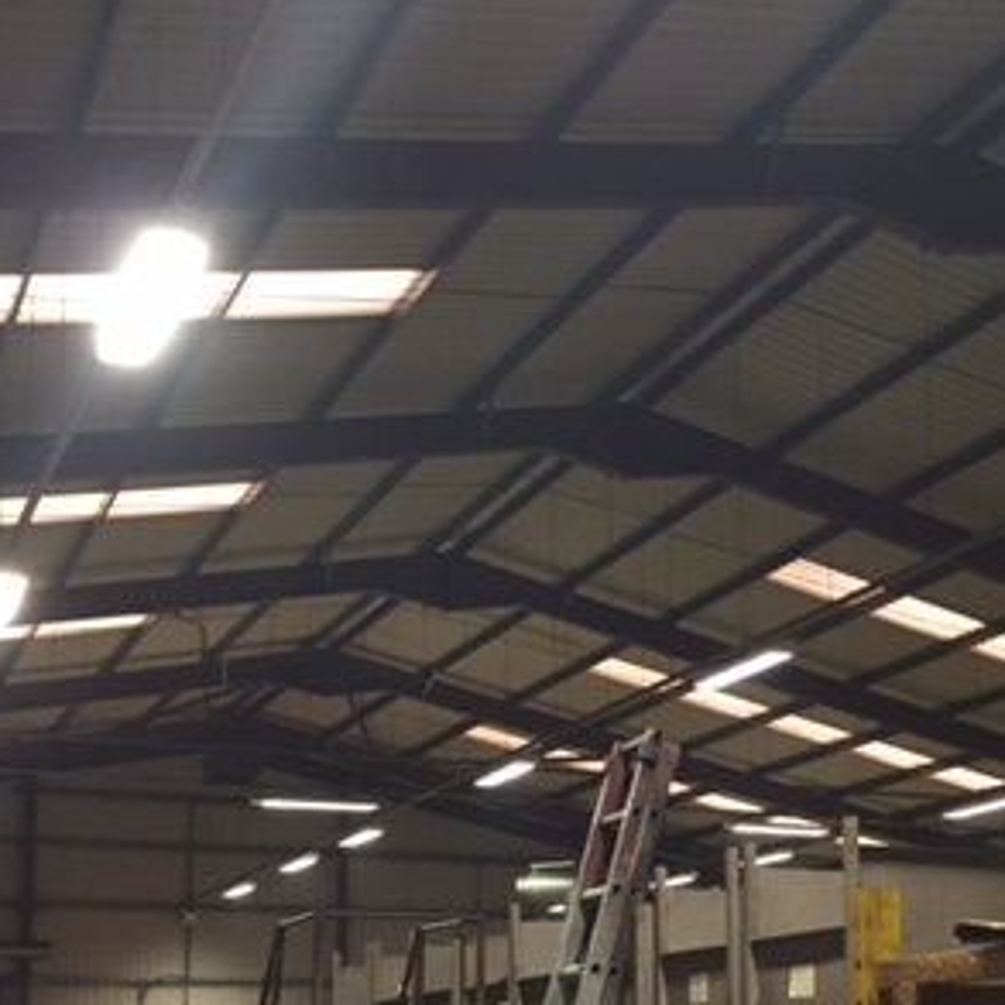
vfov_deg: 29.8
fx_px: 1839
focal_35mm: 56
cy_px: 813
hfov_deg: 30.3
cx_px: 696
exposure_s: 1/30
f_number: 2.2
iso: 200
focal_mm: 4.15
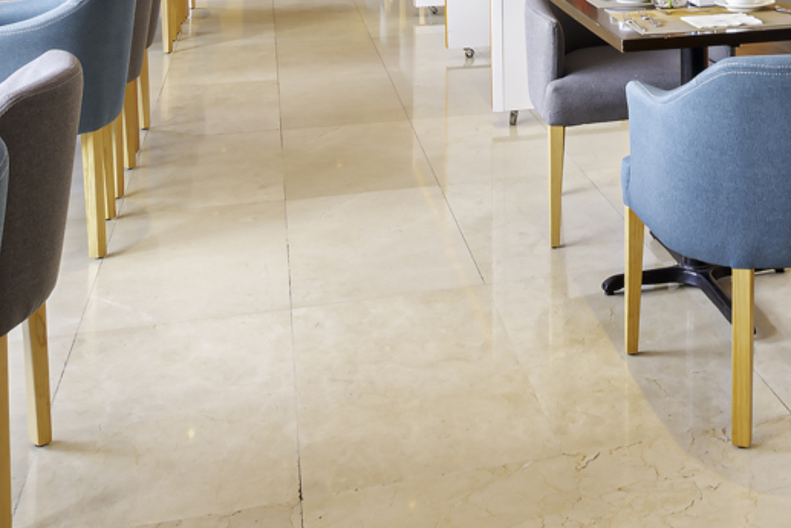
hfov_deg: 32.4
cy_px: -175
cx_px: 745
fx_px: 1275
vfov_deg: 21.1
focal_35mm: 58
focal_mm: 10
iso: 100
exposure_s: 1/2.5
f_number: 8
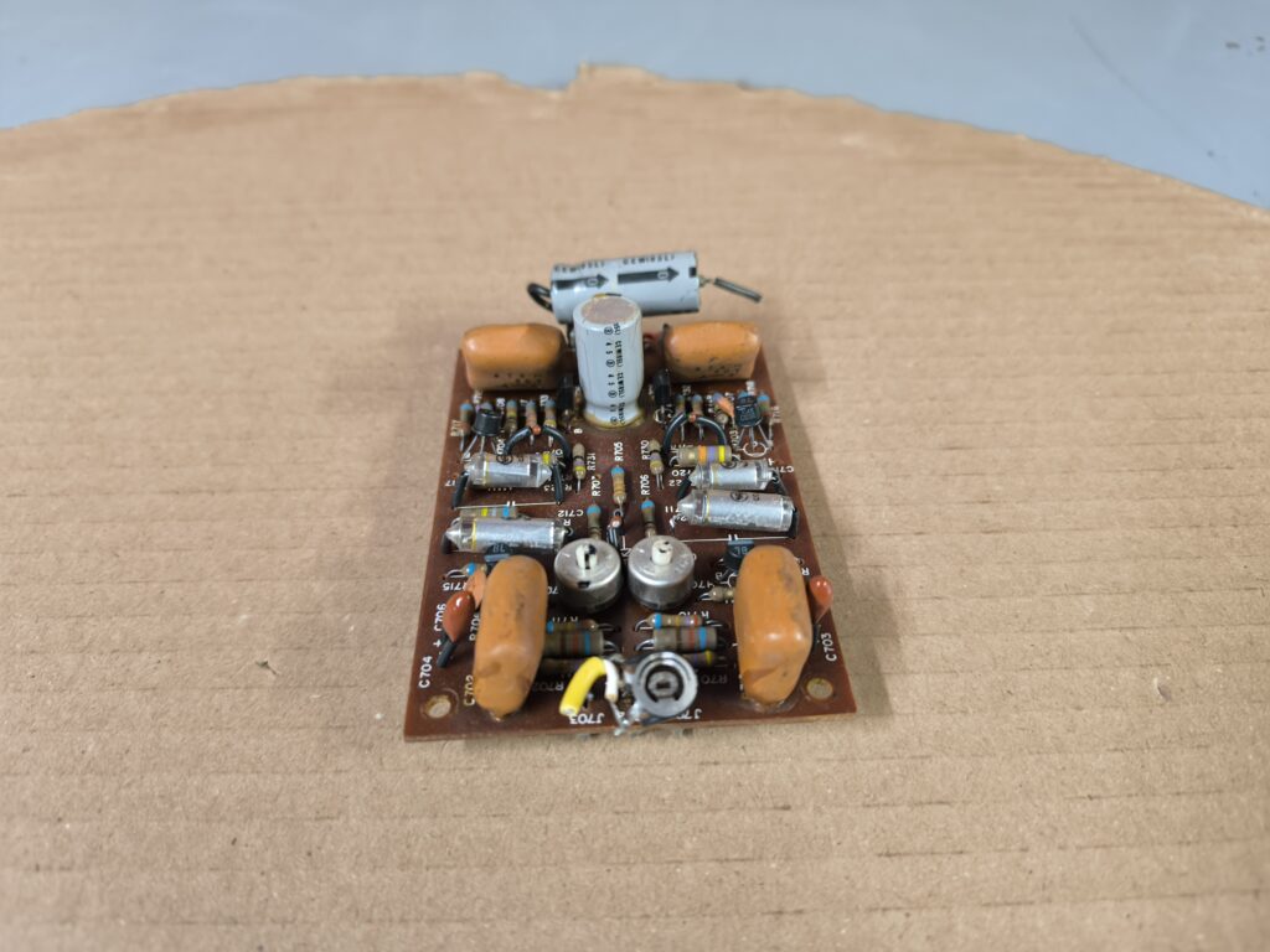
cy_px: 476
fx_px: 844
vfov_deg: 58.9
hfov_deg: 73.9
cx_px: 635
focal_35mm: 23
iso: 1250
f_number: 1.65
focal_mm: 6.14
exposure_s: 1/25
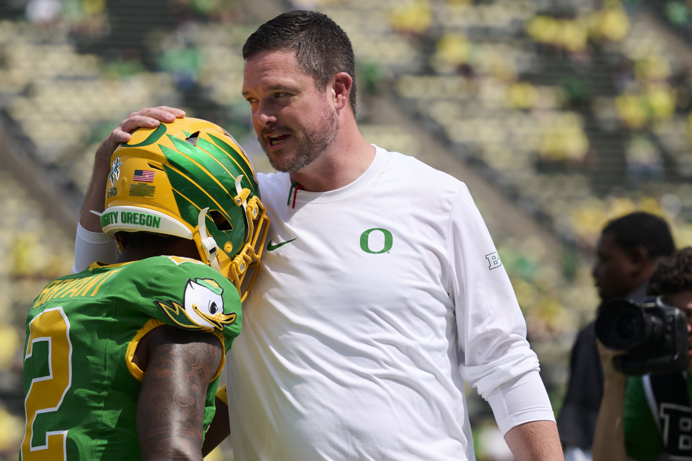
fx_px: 3479
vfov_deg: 7.6
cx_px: 260
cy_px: 307
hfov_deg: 11.4
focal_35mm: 181
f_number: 2.8
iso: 100
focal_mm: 130
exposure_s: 1/2562
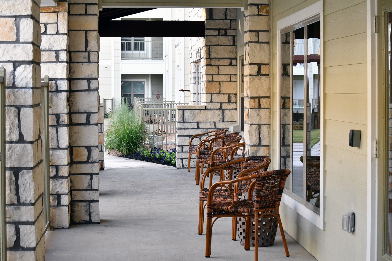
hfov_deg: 24.6
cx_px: 196
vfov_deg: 16.6
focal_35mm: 82
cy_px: 130
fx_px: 898
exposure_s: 1/100
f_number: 10
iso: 2800
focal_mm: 55
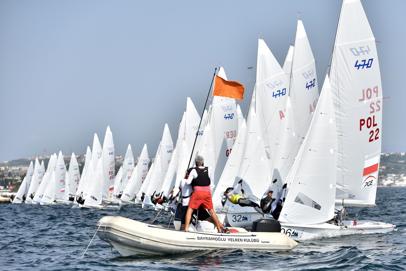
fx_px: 1523
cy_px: 136
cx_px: 203
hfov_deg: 15.2
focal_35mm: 135
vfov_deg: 10.2
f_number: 5.6
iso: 200
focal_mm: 135
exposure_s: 1/1250
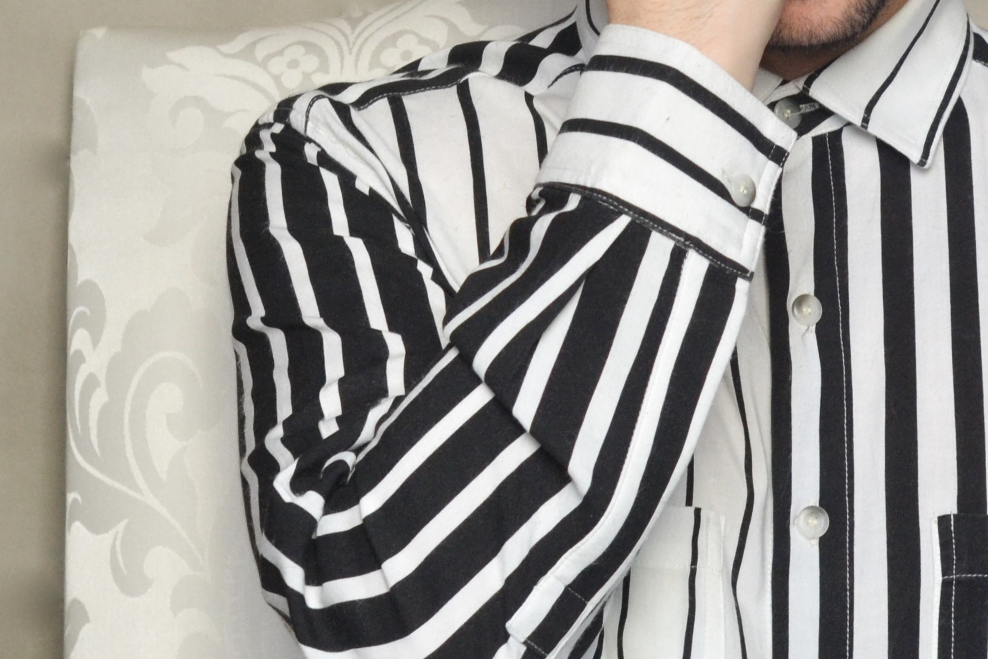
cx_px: 830
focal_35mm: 192
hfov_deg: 10.7
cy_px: 37
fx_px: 5270
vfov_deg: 7.1
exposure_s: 1/80
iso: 1100
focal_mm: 50
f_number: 5.6
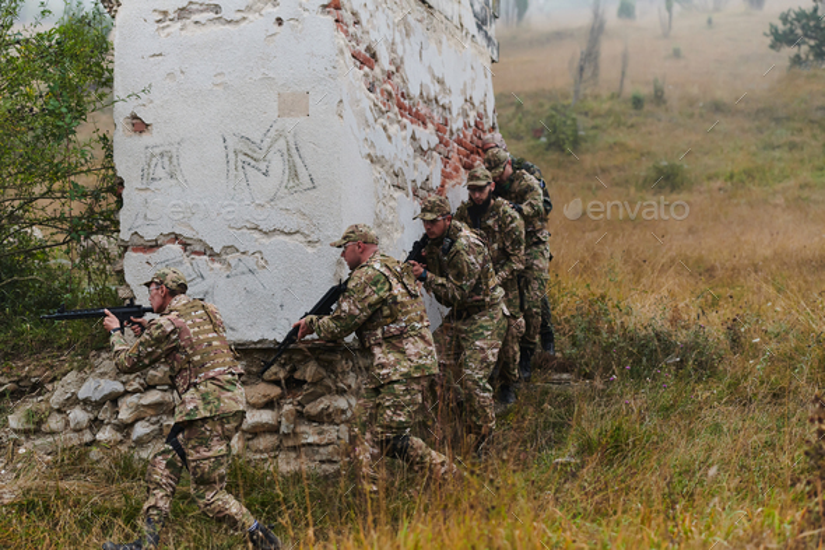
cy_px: 275
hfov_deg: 27.0
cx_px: 412
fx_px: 1718
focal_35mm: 75
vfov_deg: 18.2
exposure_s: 1/640
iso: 640
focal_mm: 75
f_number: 3.5
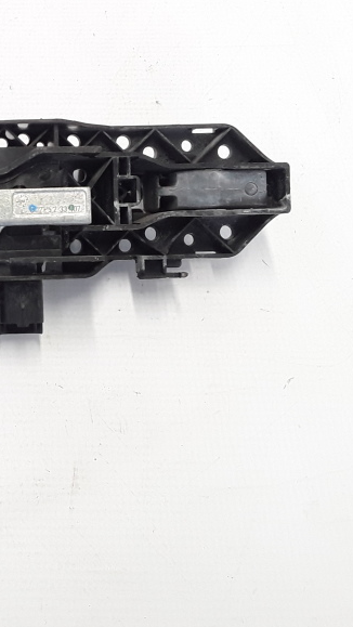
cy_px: 236
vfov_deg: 39.6
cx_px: -56
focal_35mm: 52
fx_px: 865
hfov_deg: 21.6
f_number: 1.9
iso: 80
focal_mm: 2.91
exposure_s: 1/33
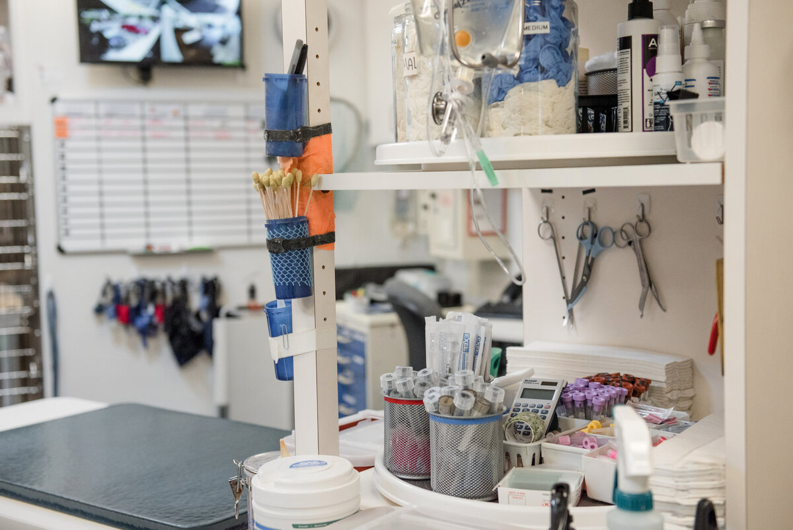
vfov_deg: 27.0
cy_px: 265
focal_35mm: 50
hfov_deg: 39.6
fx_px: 1102
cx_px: 396
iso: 1250
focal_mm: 50
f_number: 3.5
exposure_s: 1/400
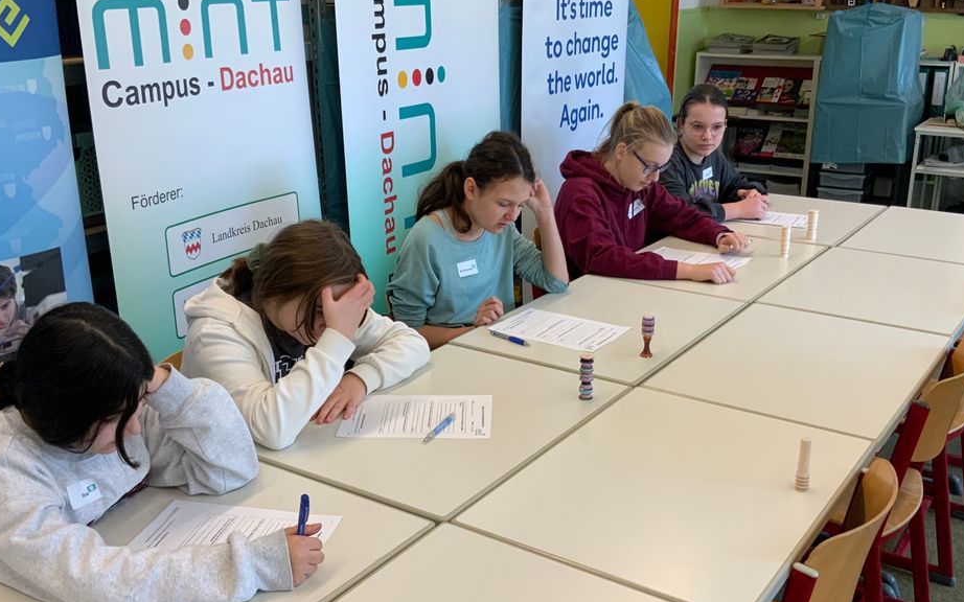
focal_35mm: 40
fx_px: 1051
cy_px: 330
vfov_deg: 32.0
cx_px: 485
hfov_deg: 49.3
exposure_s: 1/100
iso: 64
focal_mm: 3
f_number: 1.8
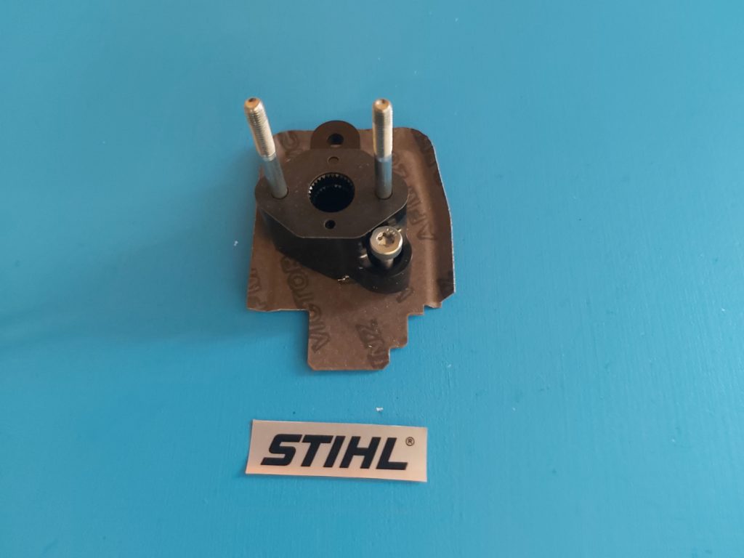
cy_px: 279
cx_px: 372
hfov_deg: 67.3
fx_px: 559
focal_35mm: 26
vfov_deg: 53.1
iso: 1000
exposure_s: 1/17
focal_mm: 3.92
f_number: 1.7
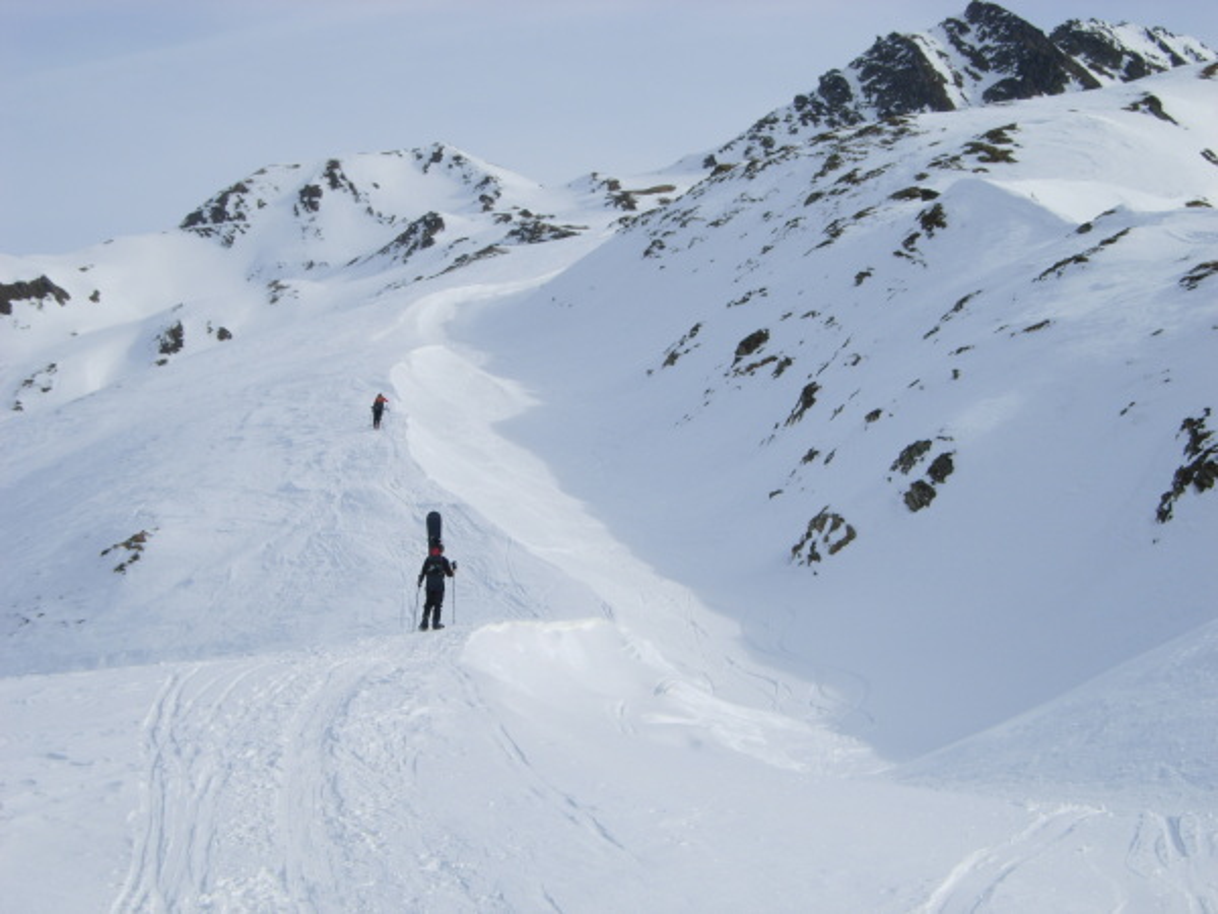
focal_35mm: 75
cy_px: 457
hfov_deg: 26.0
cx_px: 609
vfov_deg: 19.6
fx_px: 2639
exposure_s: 1/470
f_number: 6.8
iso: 50
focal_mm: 15.7
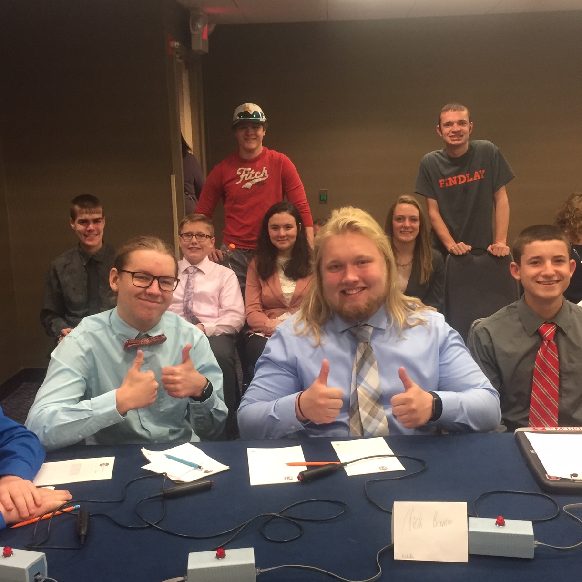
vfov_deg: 39.2
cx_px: 303
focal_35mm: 43
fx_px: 818
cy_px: 308
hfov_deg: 39.2
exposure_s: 1/30
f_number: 2.2
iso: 160
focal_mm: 4.15
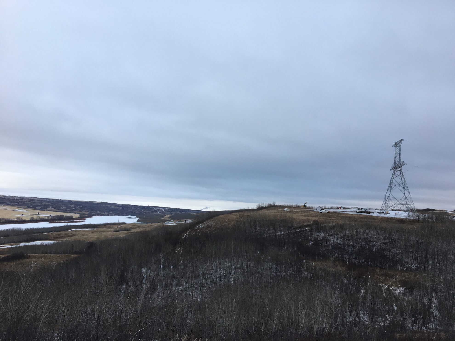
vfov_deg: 48.2
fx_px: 381
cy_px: 170
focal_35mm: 29
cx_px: 228
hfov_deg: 61.7
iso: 25
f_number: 2.2
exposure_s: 1/425
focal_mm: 4.15
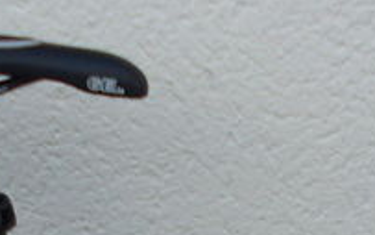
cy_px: 574
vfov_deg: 6.3
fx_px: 2024
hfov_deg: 10.5
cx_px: 320
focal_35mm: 198
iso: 80
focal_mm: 6.3
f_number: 2.8
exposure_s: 1/500
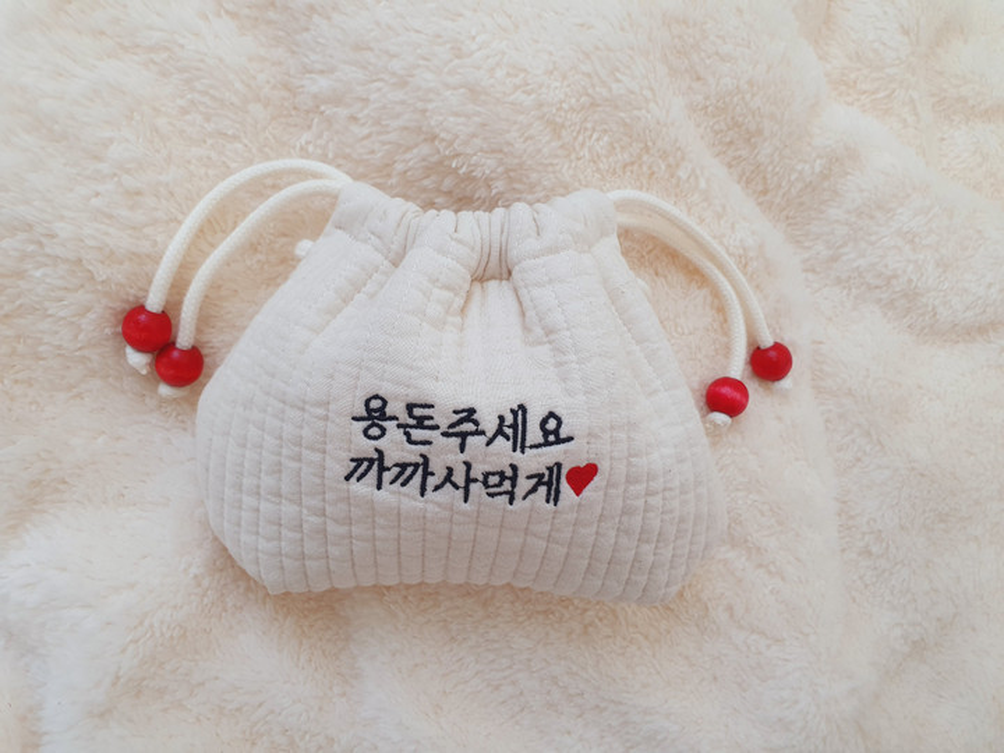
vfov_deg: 53.1
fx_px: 754
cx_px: 502
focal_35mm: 26
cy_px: 376
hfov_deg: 67.3
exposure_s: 1/120
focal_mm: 4.32
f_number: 2.4
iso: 125
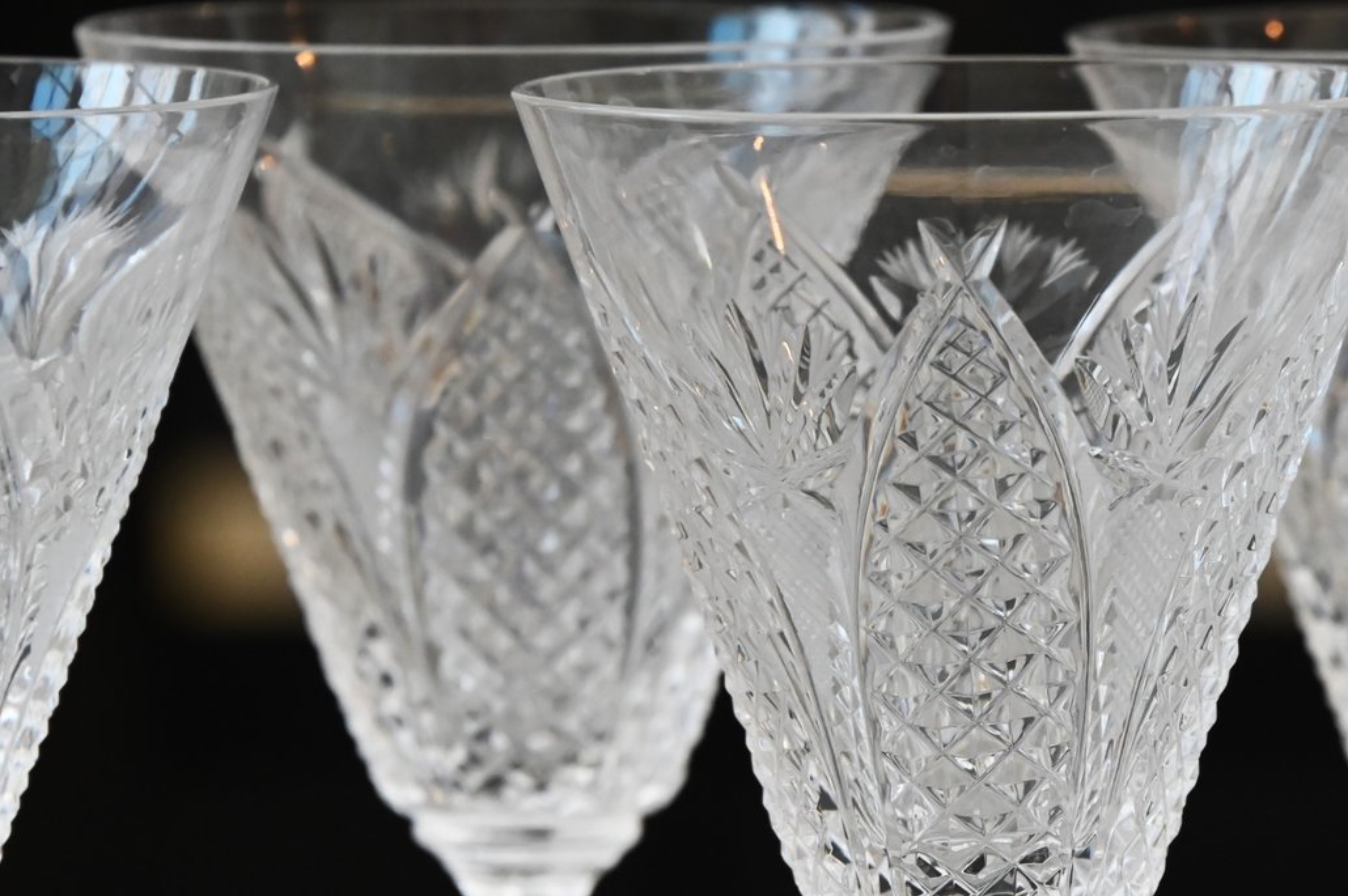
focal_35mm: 369
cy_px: 690
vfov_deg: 3.7
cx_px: 1307
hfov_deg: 5.6
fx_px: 13806
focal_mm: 190
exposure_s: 1/160
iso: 3200
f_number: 9
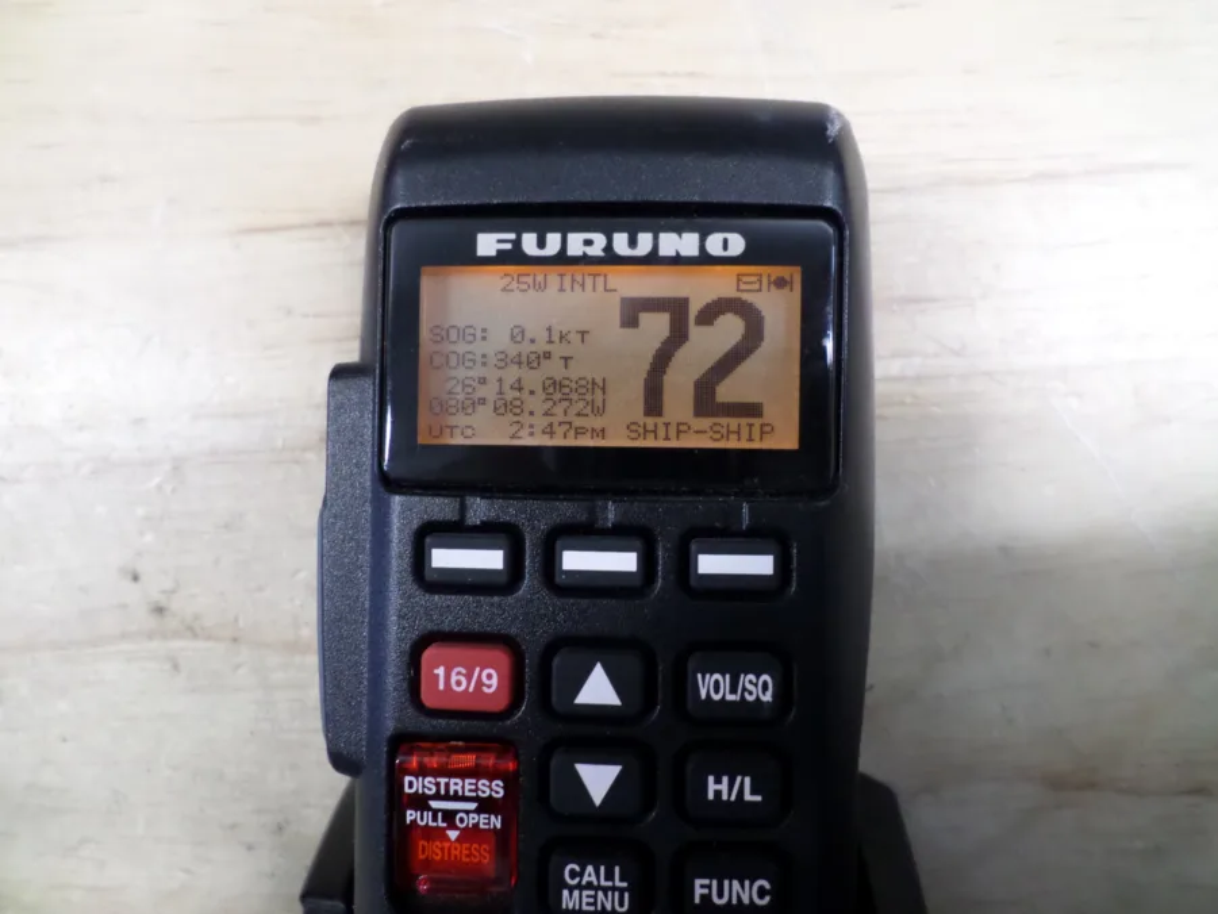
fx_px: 880
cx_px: 609
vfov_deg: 54.9
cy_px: 457
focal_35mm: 25
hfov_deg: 69.4
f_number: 2.5
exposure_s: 1/30
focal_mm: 4.5
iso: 320
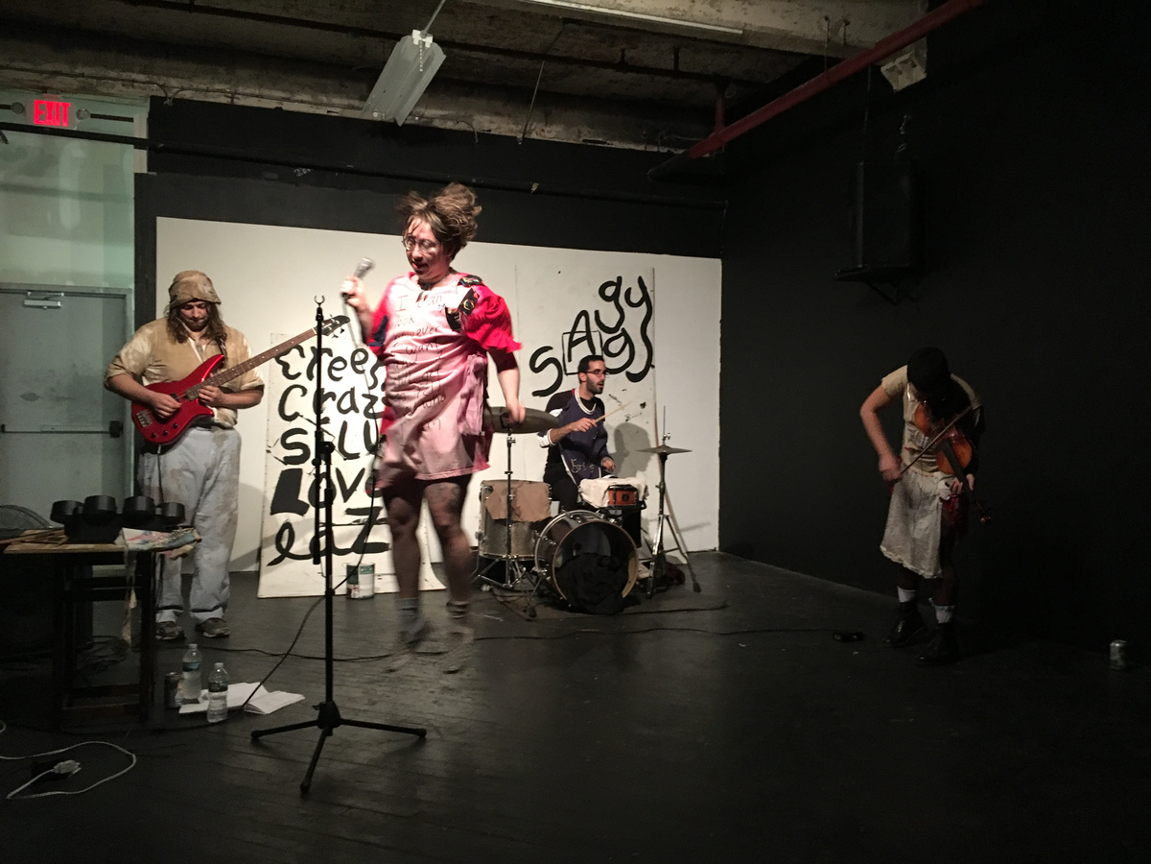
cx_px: 576
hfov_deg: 61.7
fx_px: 964
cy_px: 432
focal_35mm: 29
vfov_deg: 48.2
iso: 200
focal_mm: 4.15
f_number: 2.2
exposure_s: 1/15
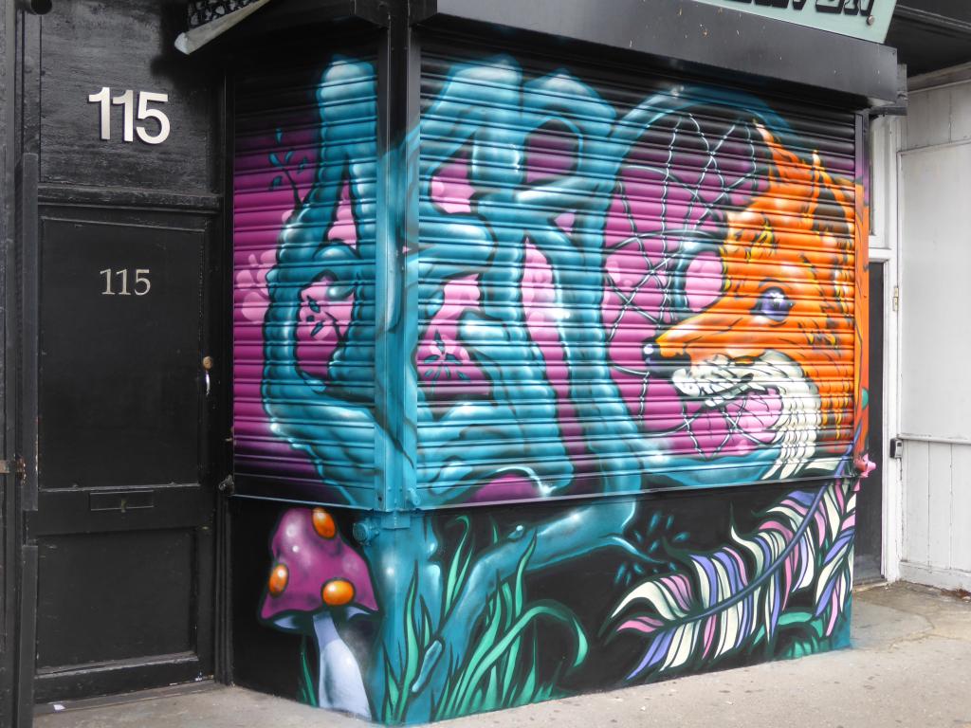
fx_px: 1122
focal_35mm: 40
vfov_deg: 36.0
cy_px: 364
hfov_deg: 46.8
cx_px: 486
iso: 100
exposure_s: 1/125
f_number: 3.9
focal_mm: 6.9
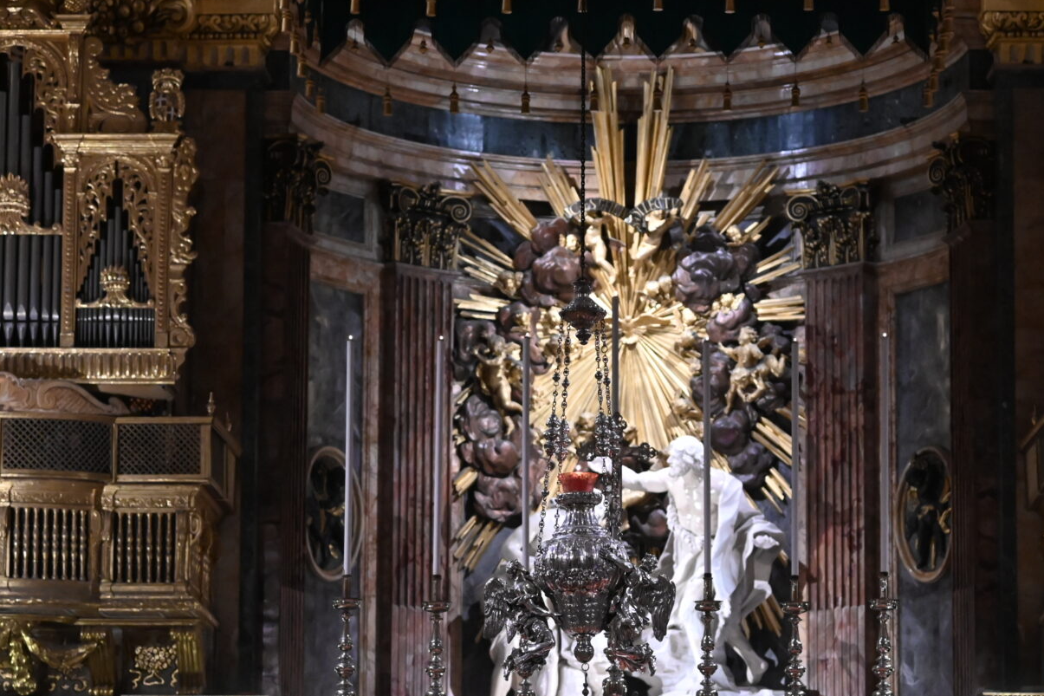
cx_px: 567
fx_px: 3450
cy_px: 559
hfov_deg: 17.2
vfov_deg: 11.5
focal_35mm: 119
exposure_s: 1/200
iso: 5000
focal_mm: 70
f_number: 2.8
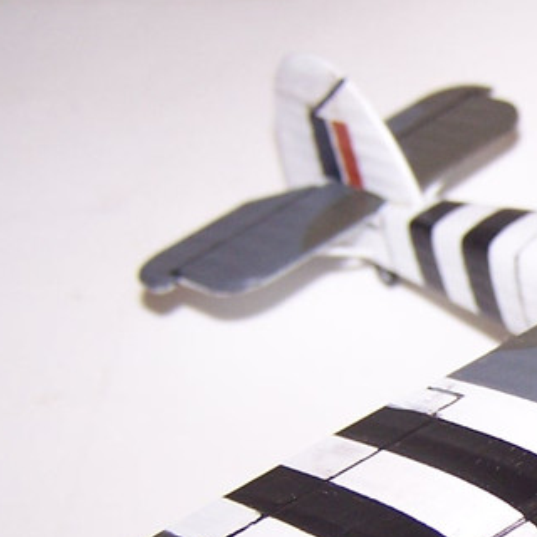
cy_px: 467
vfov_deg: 15.4
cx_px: 805
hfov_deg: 14.5
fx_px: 1966
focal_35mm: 112
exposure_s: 1/60
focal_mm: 6.3
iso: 80
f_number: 2.8
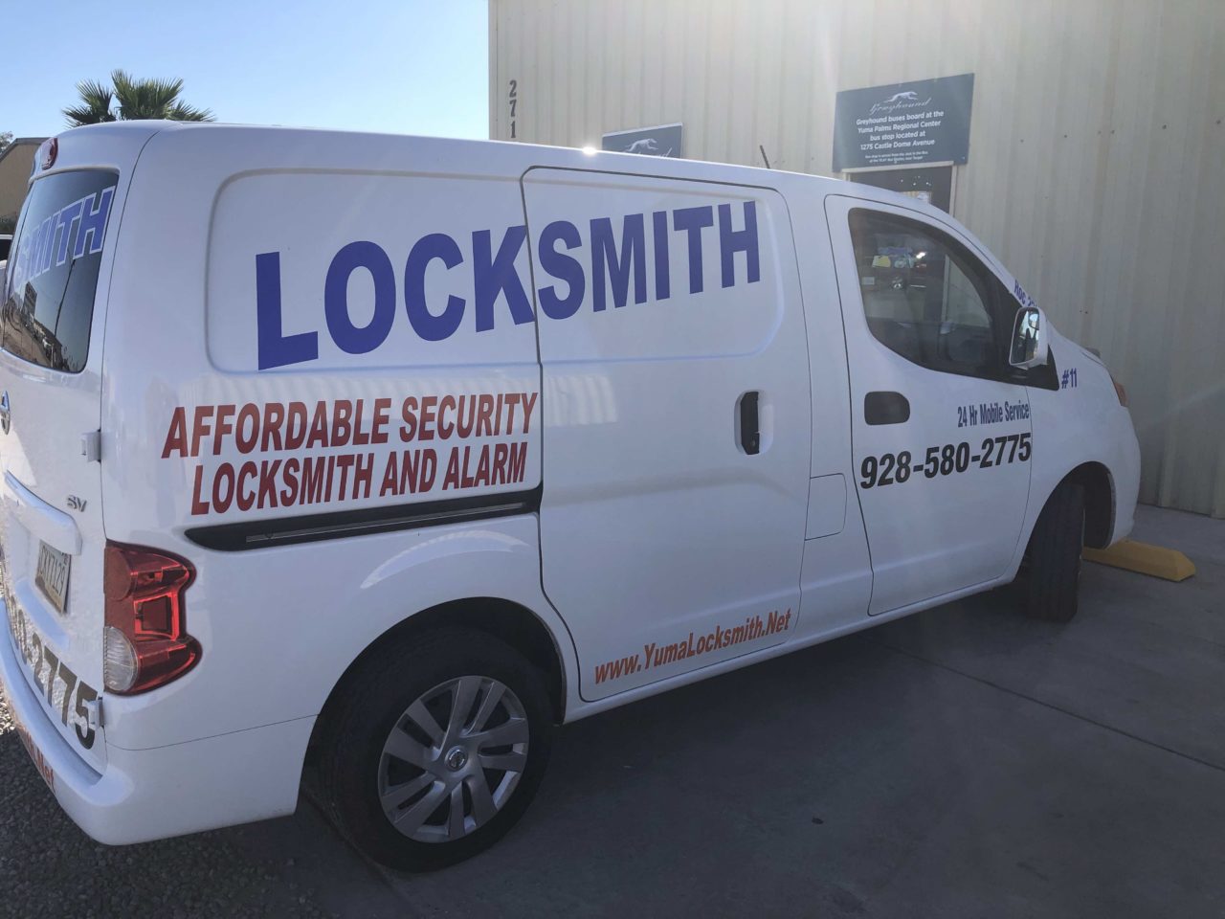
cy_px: 460
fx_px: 991
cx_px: 612
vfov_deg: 49.7
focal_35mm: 28
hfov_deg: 63.4
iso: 20
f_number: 1.8
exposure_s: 1/1453
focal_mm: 3.99
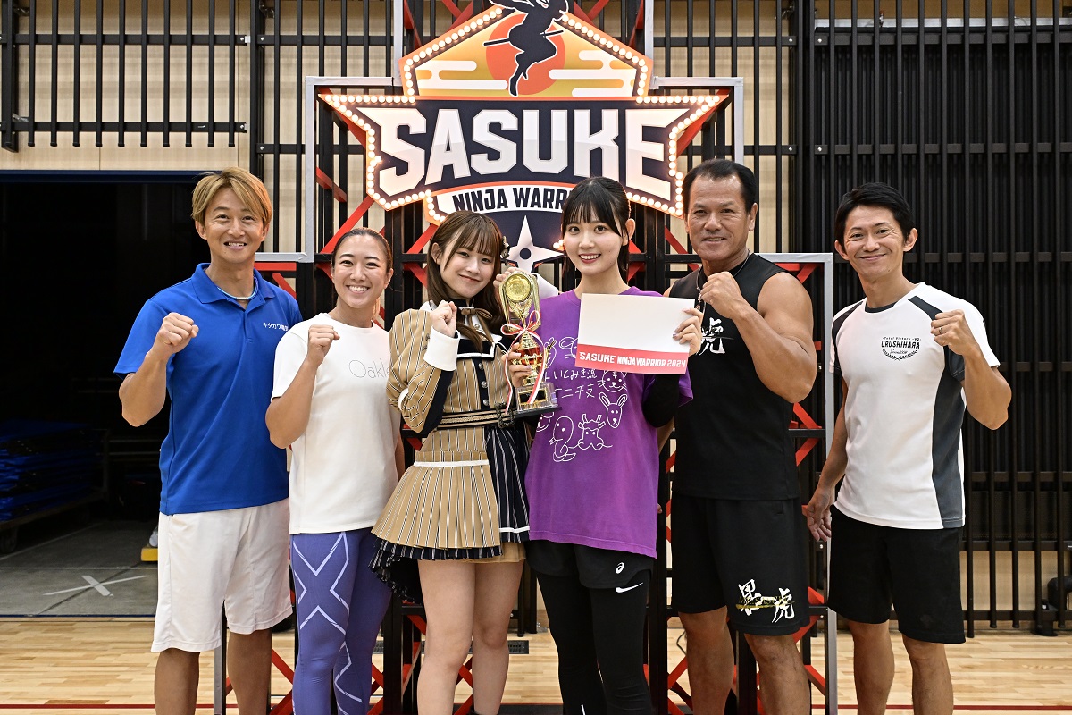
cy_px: 358
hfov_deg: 61.9
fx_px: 893
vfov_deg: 43.6
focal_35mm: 30
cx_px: 536
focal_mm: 30
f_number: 8
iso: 3200
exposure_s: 1/125
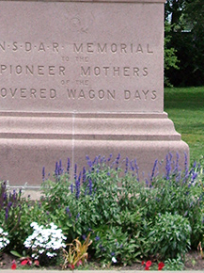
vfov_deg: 16.1
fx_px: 936
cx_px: 80
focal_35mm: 119
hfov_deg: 12.4
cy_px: -30
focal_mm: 6.2
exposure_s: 1/400
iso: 64
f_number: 4.3
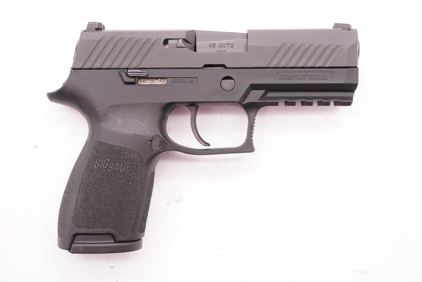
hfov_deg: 37.8
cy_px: 141
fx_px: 616
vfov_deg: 25.8
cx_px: 211
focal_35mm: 52
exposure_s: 1/125
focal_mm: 35
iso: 1000
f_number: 5.6
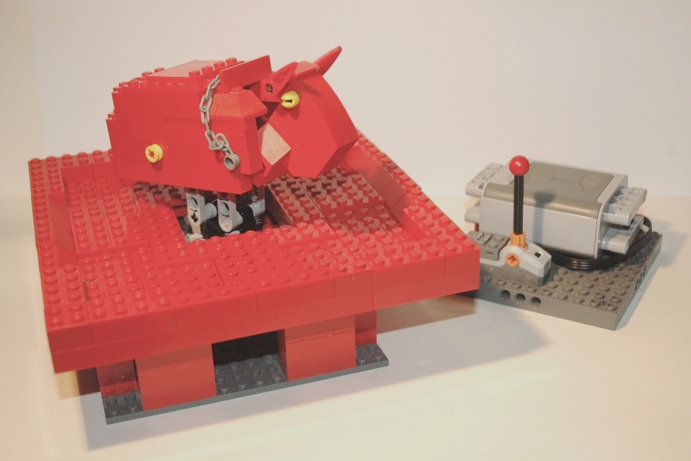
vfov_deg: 26.5
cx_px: 346
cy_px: 230
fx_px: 979
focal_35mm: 51
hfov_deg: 38.9
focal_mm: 34
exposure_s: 1/80
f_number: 4.2
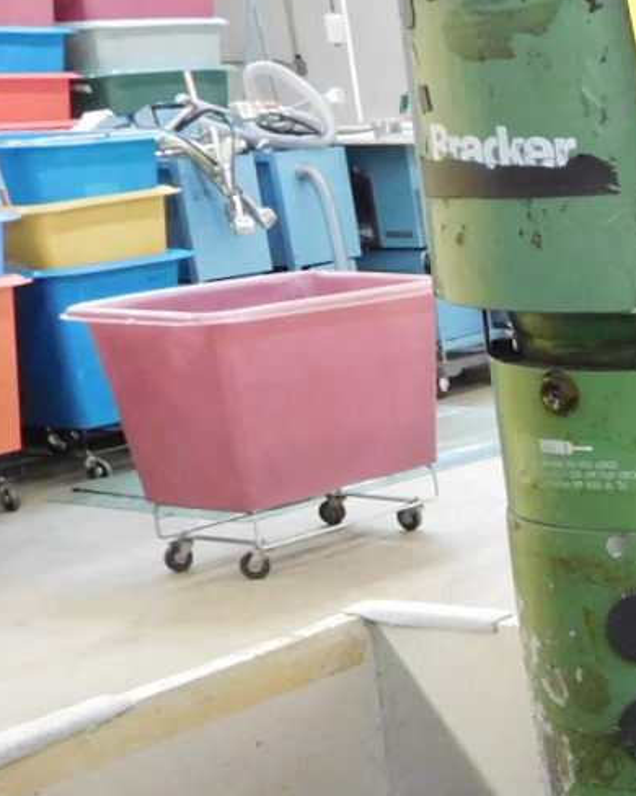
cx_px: 1274
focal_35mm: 80
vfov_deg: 23.5
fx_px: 1883
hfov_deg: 15.4
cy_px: 639
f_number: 3.4
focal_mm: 4.5
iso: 320
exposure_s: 1/30
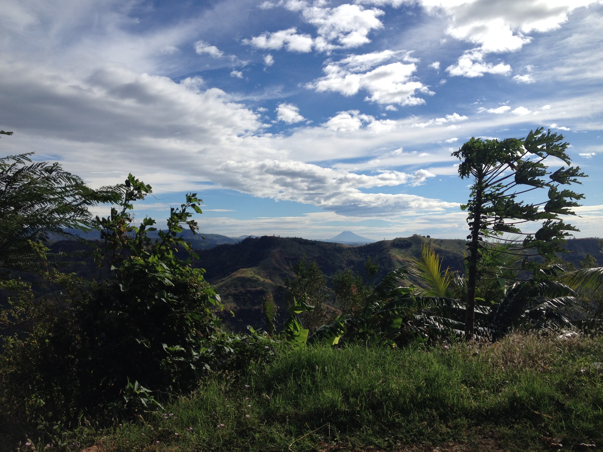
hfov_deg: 52.6
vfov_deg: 40.7
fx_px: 610
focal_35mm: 35
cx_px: 302
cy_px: 226
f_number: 2.4
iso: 50
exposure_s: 1/3067
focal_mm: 4.28
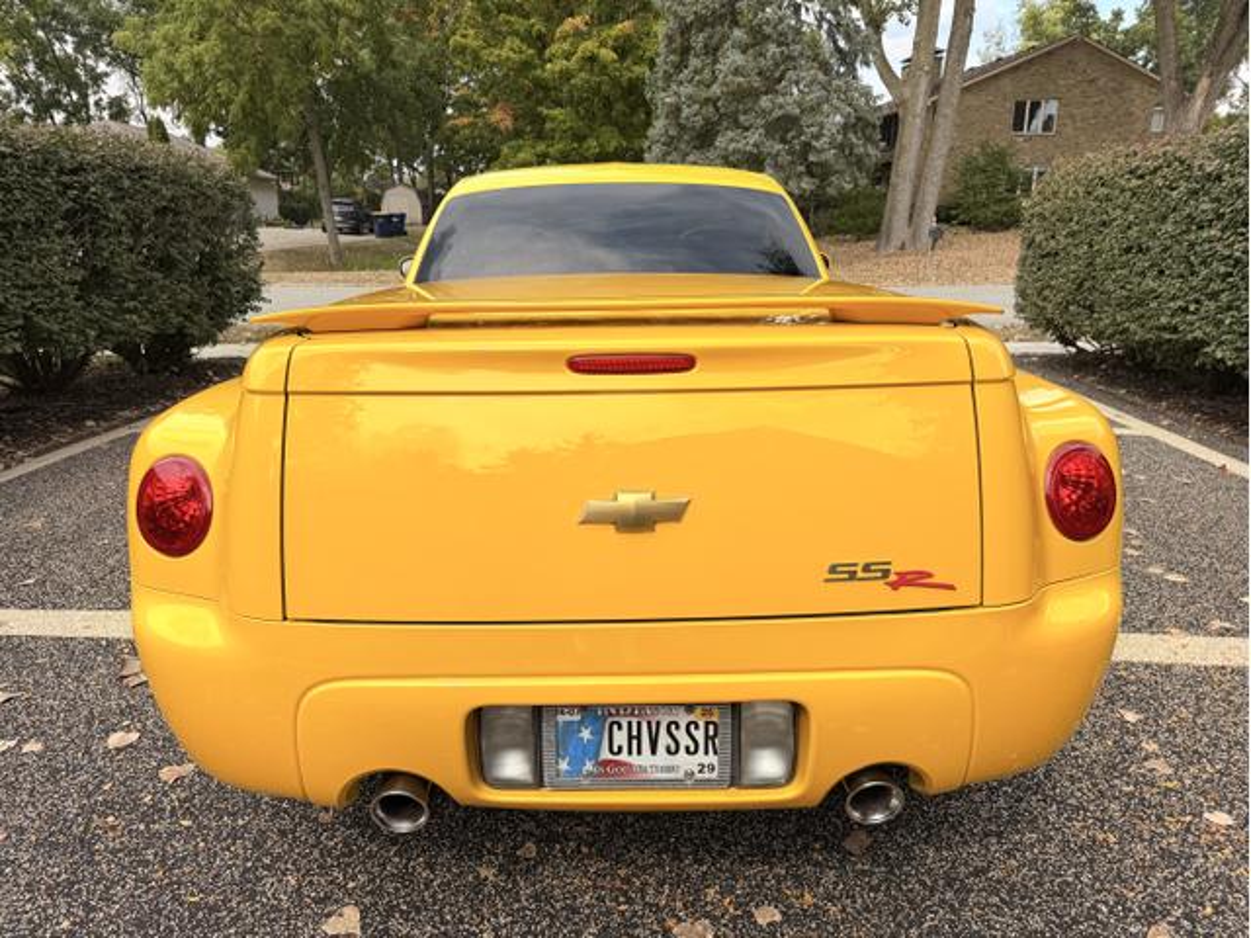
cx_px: 626
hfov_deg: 71.6
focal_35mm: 24
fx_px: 867
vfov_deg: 56.8
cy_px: 469
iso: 80
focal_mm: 6.76
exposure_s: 1/2907
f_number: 1.78
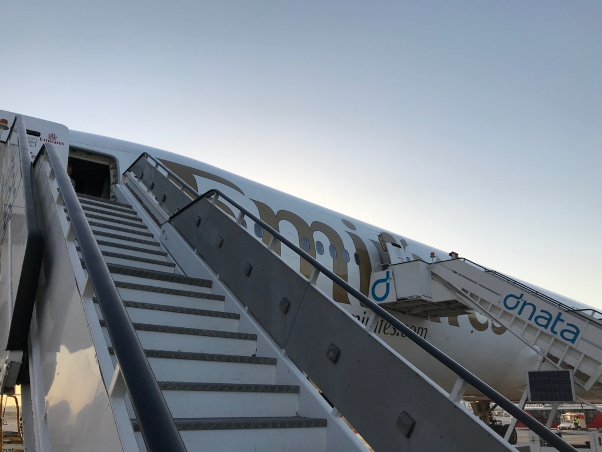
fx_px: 487
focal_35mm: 28
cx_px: 301
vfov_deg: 49.7
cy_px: 226
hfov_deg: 63.4
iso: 20
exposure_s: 1/1880
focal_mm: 3.99
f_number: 1.8
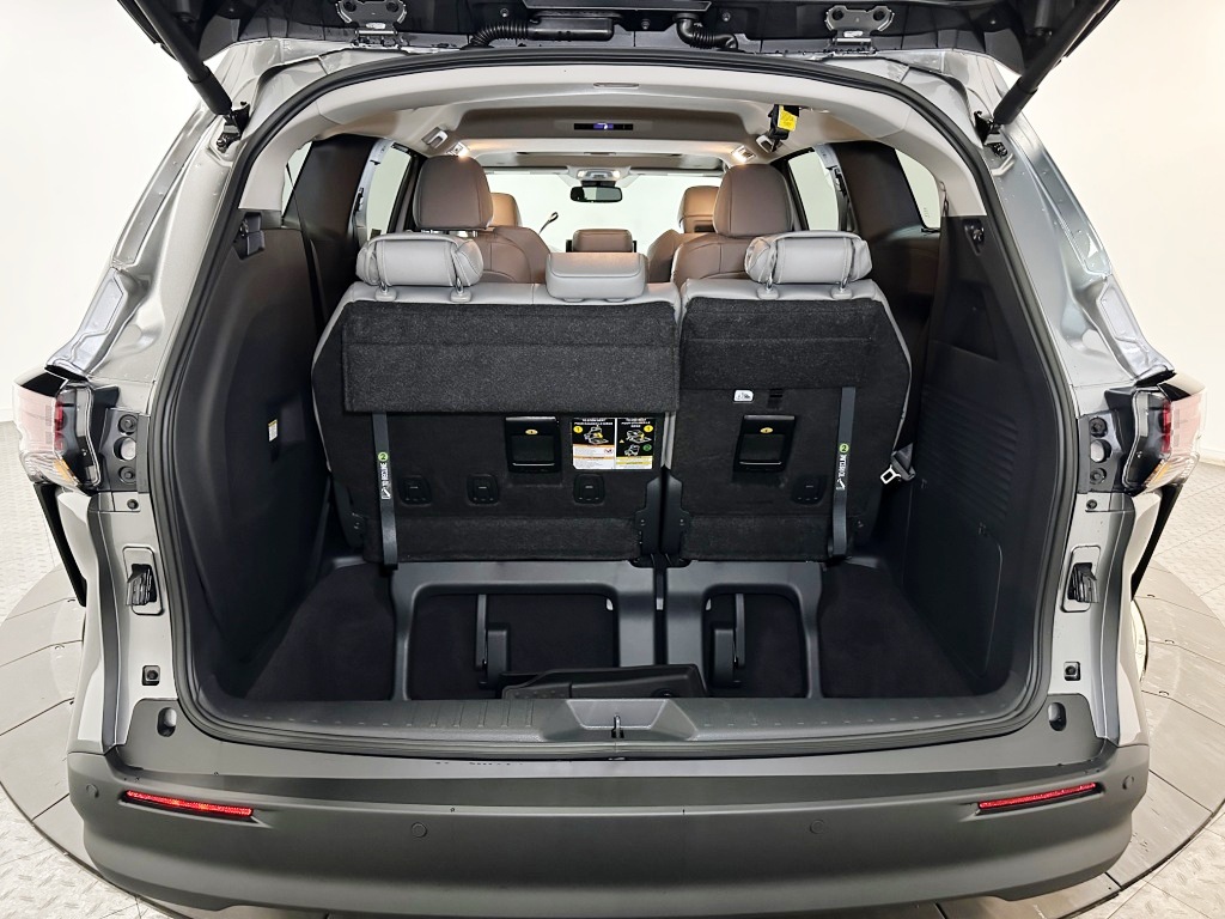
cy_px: 460
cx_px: 612
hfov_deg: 71.6
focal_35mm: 24
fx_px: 849
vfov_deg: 56.8
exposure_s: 1/30
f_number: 1.78
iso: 1000
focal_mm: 6.86
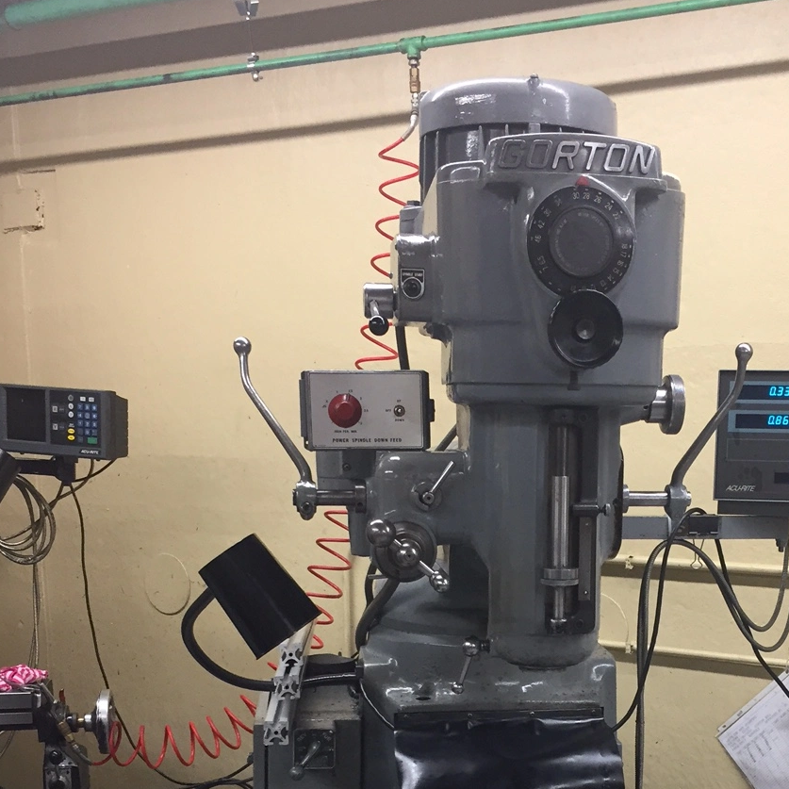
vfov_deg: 32.8
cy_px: 661
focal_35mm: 50
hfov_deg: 33.6
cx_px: 558
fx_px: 1289
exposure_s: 1/30
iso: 40
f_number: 2.2
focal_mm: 4.15
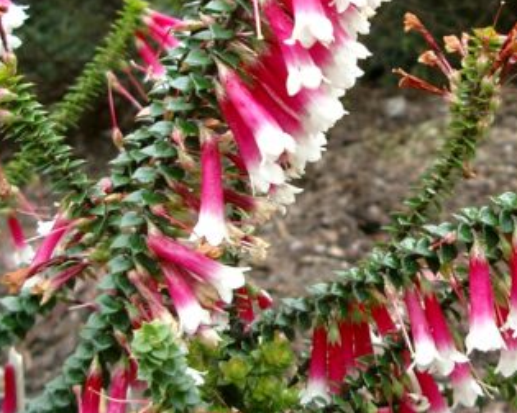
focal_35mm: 88
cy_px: 193
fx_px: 1347
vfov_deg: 17.5
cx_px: 410
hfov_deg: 21.5
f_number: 2.6
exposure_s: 1/125
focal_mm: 7.6
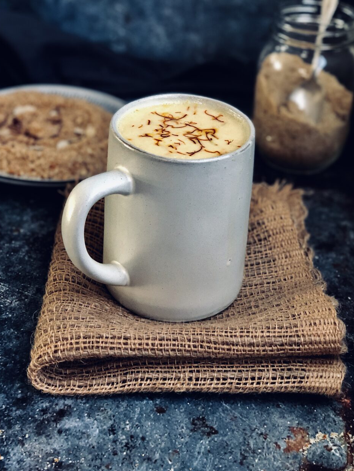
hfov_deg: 22.9
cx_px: 170
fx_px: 873
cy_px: 187
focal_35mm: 64
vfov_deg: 30.2
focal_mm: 6
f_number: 2.4
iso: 160
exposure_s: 1/17
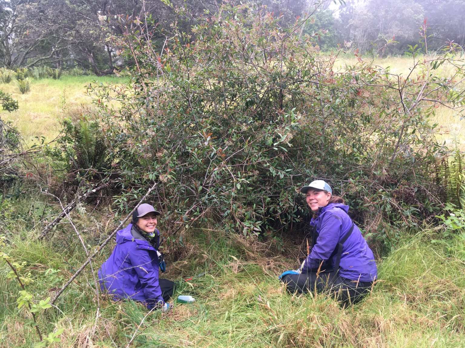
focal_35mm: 29
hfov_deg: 61.7
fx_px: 390
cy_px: 174
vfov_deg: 48.2
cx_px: 232
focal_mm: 4.15
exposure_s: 1/120
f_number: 2.2
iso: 25
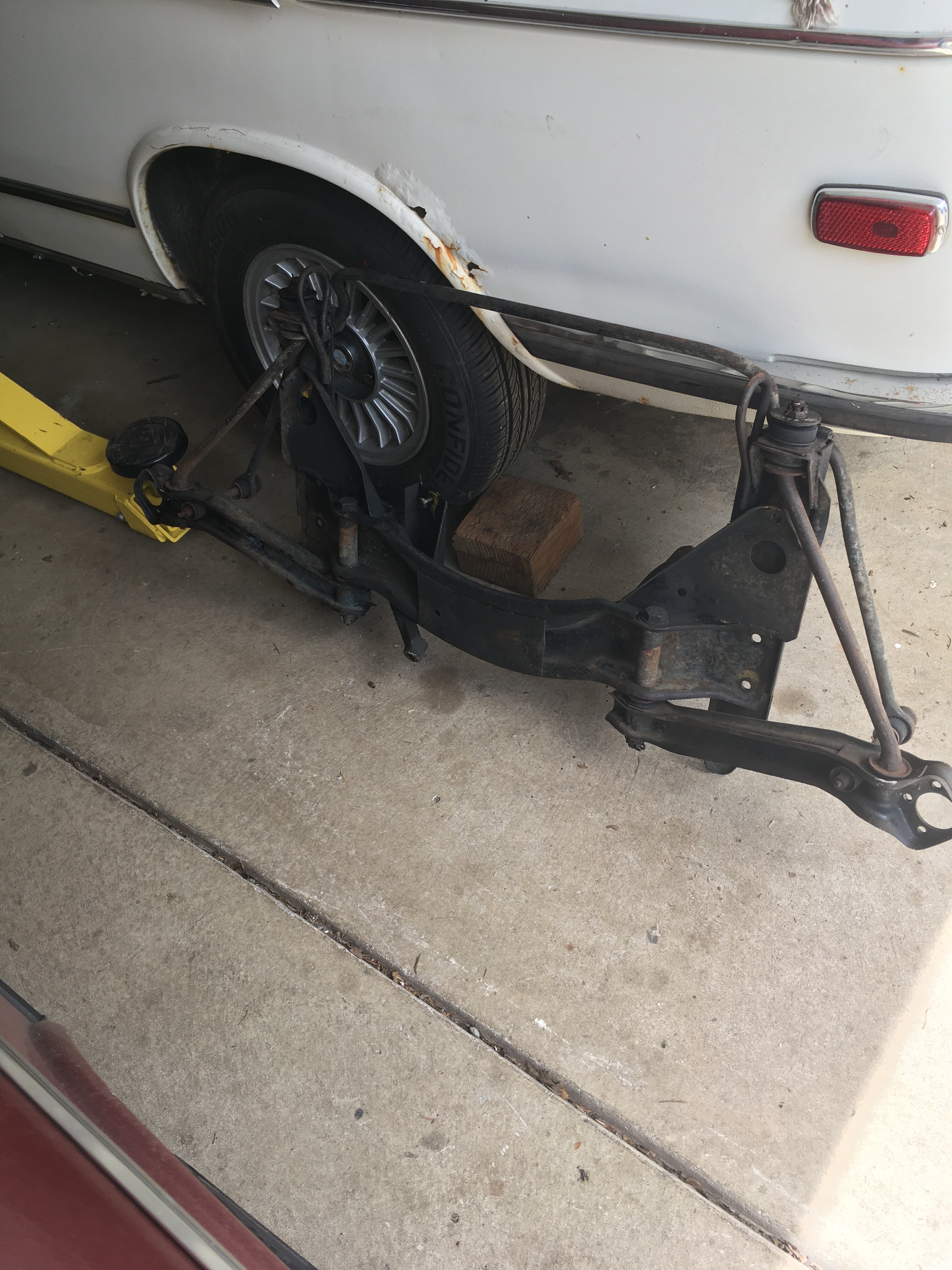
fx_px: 1063
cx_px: 476
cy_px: 635
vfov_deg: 61.7
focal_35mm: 29
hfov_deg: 48.2
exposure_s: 1/146
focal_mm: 4.15
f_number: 2.2
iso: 25
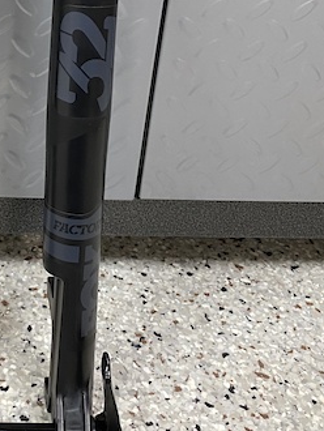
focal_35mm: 63
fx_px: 785
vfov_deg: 29.6
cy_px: 57
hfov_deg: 22.2
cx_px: -17
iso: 250
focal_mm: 4.25
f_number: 1.8
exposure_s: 1/60
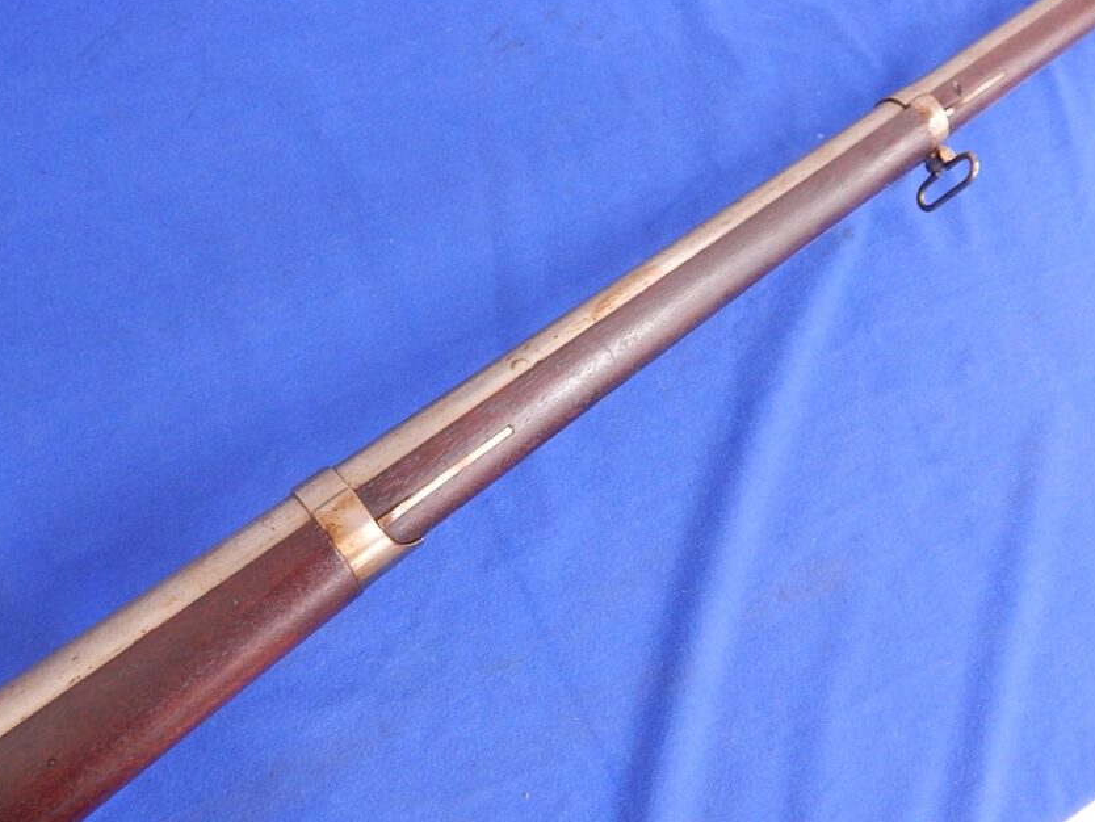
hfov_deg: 65.2
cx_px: 600
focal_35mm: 27
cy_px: 349
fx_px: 854
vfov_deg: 51.2
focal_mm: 4
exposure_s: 1/15
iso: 400
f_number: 3
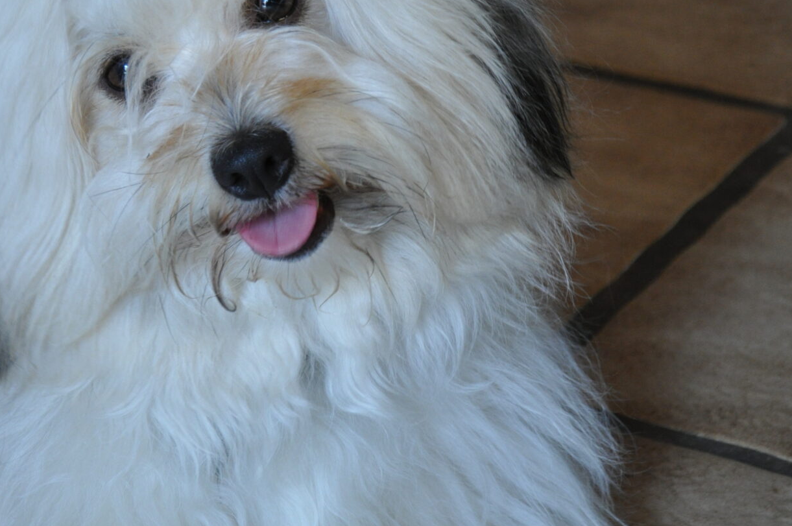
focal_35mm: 166
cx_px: 226
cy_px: 123
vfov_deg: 8.2
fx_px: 3648
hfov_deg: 12.4
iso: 800
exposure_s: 1/30
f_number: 5.3
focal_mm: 66
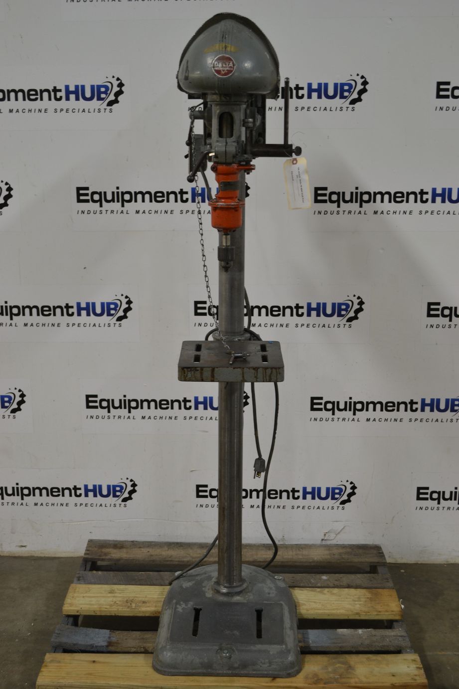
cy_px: 344
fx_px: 861
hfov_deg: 29.9
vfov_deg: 43.6
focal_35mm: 45
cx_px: 230
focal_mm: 30
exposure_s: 1/50
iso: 400
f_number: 4.5
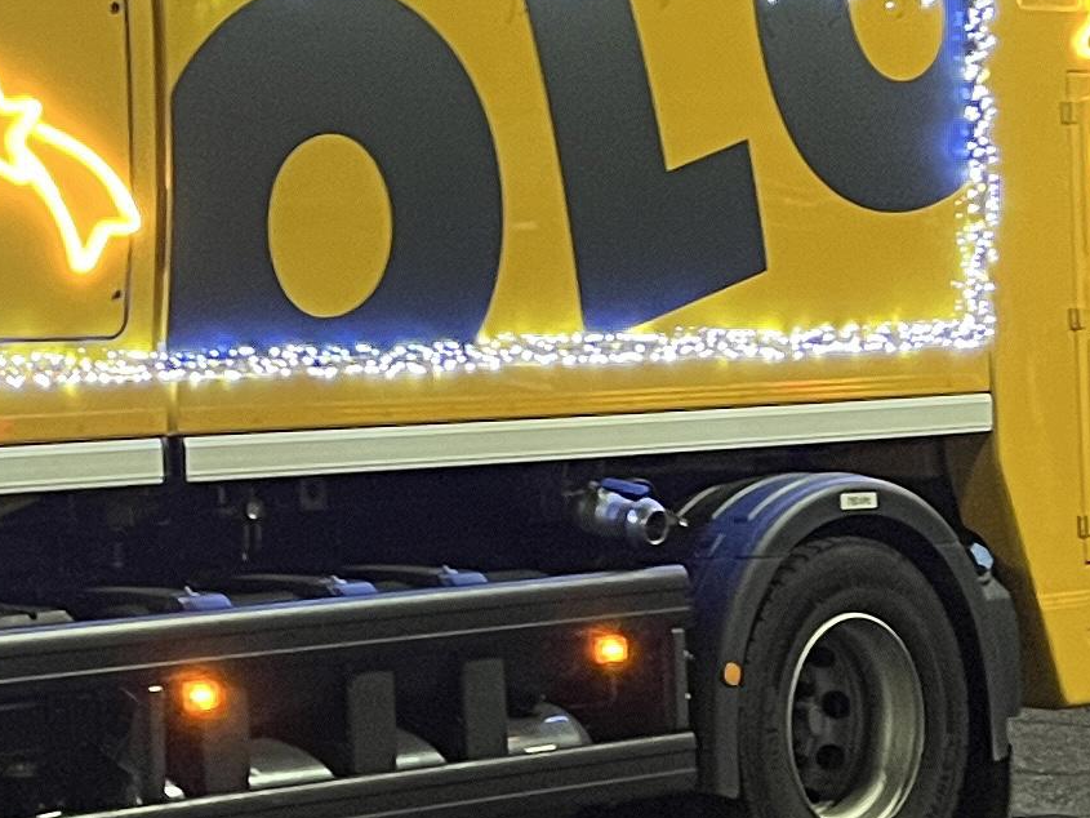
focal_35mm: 124
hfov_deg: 15.3
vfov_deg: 11.9
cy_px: 114
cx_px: -264
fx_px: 3905
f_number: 1.5
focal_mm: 5.7
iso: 400
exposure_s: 1/56
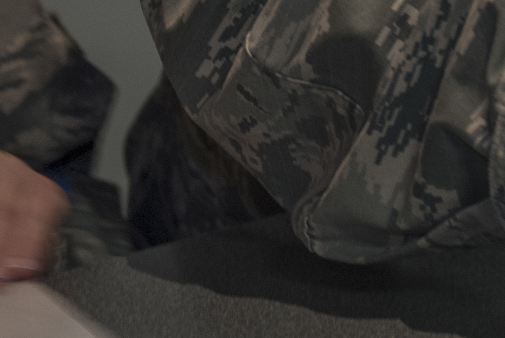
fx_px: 5361
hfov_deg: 5.2
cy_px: -458
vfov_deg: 3.6
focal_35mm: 382
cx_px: 1355
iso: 800
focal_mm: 70
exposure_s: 1/60
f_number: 2.8
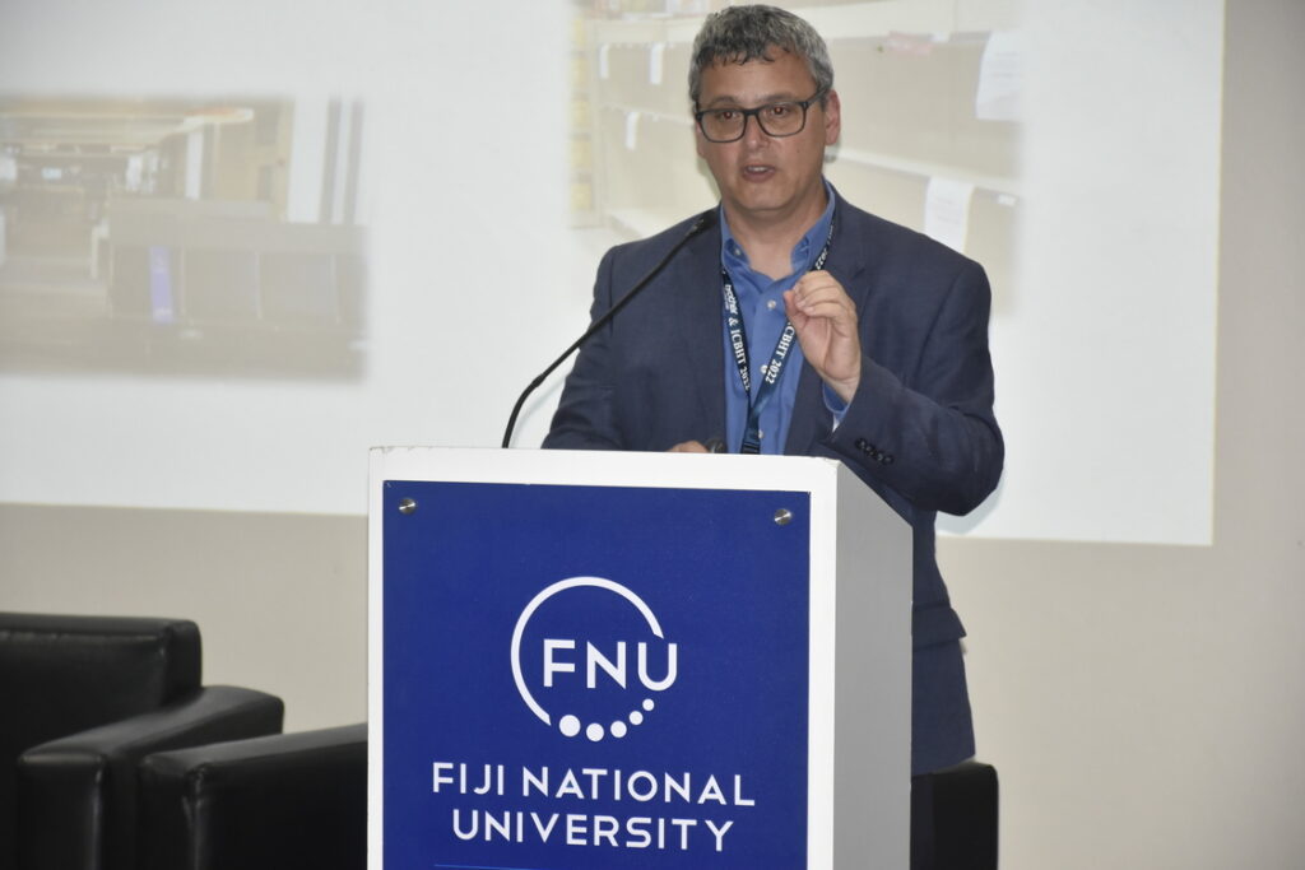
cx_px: 652
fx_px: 5710
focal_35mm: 158
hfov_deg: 13.0
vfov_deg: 8.7
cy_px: 435
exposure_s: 1/60
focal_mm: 105
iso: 1100
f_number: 5.6
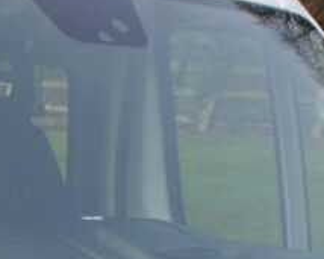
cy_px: 420
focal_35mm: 182
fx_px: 1744
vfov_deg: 8.3
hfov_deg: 10.2
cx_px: -209
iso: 100
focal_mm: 18
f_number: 6.3
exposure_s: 1/160
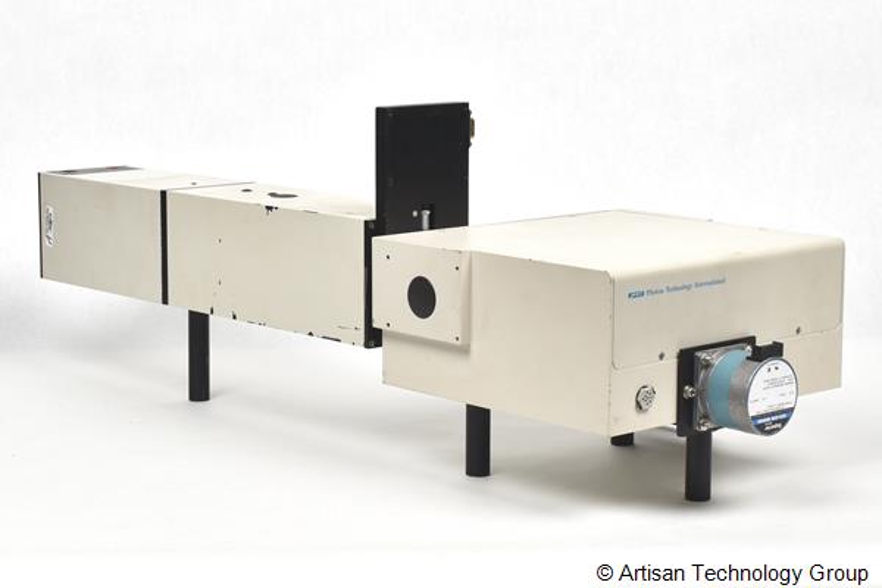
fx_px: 1176
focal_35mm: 48
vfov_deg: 28.1
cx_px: 441
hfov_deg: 41.1
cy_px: 294
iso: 100
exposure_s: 1/200
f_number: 11
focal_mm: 32
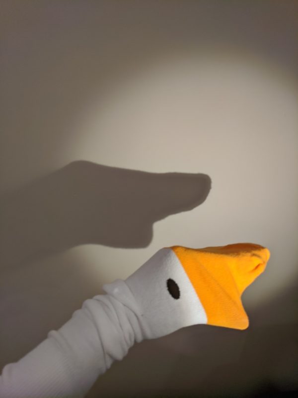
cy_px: 199
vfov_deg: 67.3
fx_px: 298
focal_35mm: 26
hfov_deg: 53.1
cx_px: 149
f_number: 2
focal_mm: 4.67
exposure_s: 1/120
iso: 92
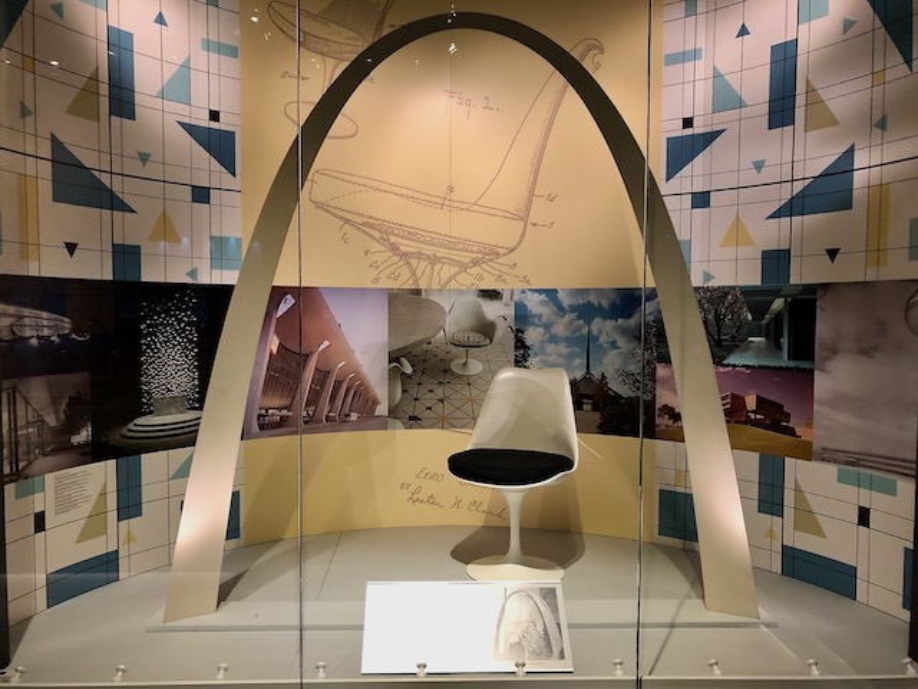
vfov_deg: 49.7
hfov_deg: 63.4
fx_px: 743
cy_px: 344
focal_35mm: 28
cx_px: 459
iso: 80
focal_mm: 3.99
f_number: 1.8
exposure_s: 1/15
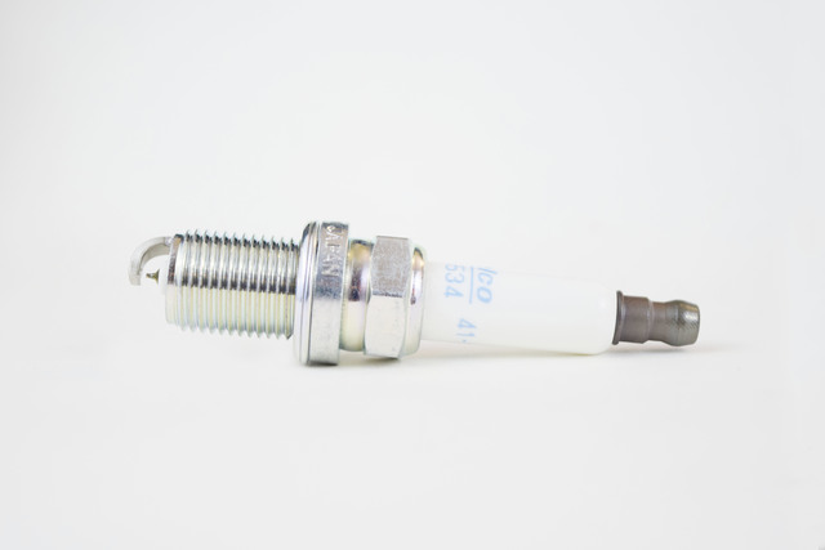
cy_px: 275
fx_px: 1650
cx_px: 412
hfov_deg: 28.1
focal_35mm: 72
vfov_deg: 18.9
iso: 800
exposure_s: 1/60
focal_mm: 48
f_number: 5.3
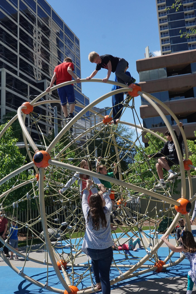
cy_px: 147
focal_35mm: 36
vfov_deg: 53.1
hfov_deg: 36.9
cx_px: 98
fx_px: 294
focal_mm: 24
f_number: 8
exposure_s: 1/1250
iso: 800
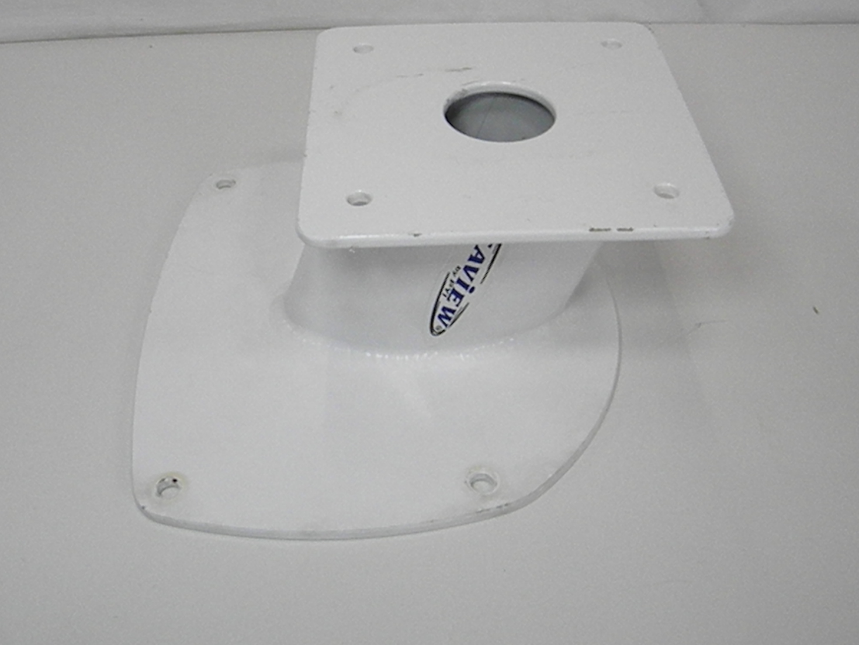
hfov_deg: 47.8
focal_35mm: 39
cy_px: 264
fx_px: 968
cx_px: 408
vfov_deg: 36.7
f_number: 7
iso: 720
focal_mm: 5
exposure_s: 1/395
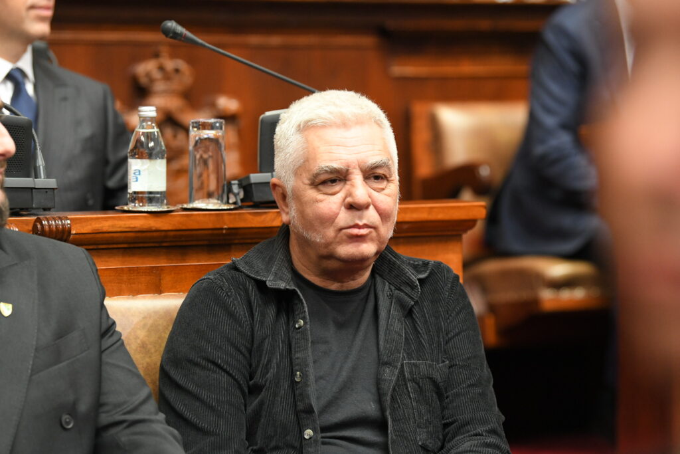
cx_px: 340
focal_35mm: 140
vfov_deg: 9.8
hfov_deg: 14.7
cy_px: 227
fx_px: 2645
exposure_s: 1/320
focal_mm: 140
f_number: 4
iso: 3200
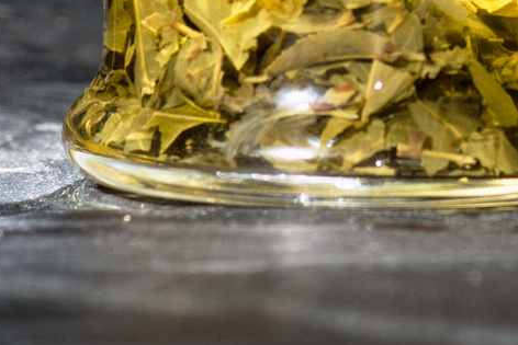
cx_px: 618
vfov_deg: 2.7
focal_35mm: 515
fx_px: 7412
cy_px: -171
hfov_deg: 4.0
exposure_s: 1/60
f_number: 6.3
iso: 100
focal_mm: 100
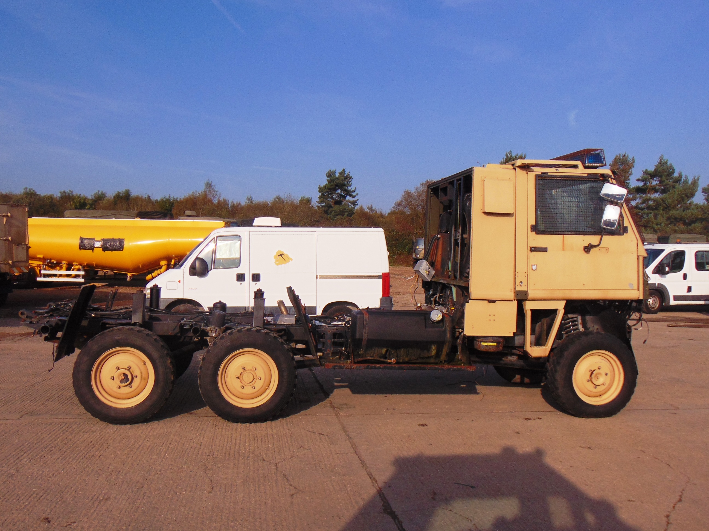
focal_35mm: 33
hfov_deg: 55.4
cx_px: 354
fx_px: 676
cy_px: 266
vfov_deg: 42.9
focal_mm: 5.8
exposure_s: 1/1500
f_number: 8.2
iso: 80
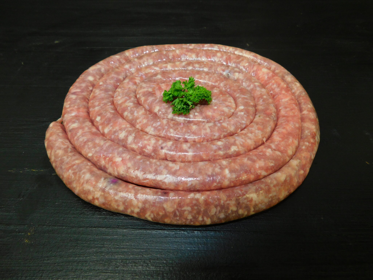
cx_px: 186
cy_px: 140
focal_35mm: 23
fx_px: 248
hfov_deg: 73.9
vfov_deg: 58.9
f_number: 3
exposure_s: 1/30
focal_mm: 4
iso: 200
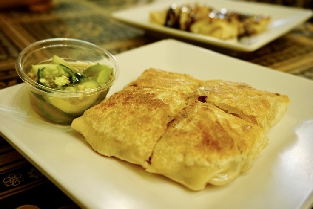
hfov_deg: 53.2
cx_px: 156
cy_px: 104
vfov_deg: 36.8
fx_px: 313
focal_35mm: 36
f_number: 4.5
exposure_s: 1/60
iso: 1600
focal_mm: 24
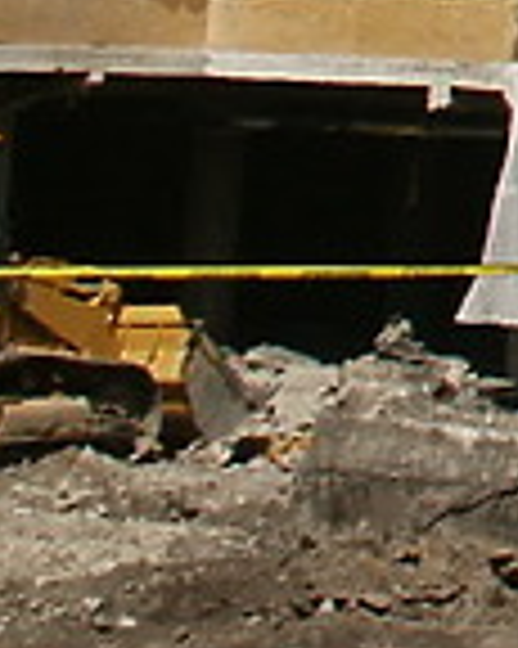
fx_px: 4086
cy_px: -695
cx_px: 1586
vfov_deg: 8.5
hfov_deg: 6.6
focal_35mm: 213
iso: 64
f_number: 6.7
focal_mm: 7.21
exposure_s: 1/500
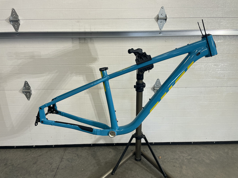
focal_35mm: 26
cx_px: 119
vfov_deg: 53.1
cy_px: 89
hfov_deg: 67.3
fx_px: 179
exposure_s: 1/60
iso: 64
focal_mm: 4.2
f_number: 1.6
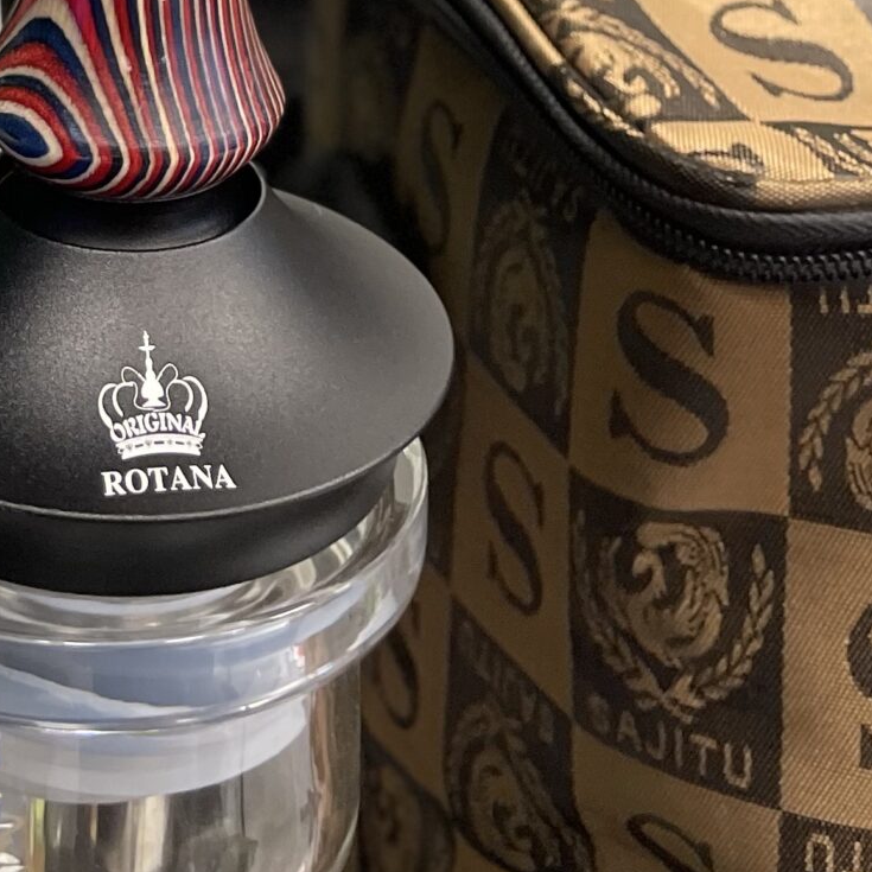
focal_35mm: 80
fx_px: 2280
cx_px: 139
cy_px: -635
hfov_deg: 21.3
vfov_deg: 17.9
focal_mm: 5.1
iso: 160
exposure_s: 1/54
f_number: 1.6
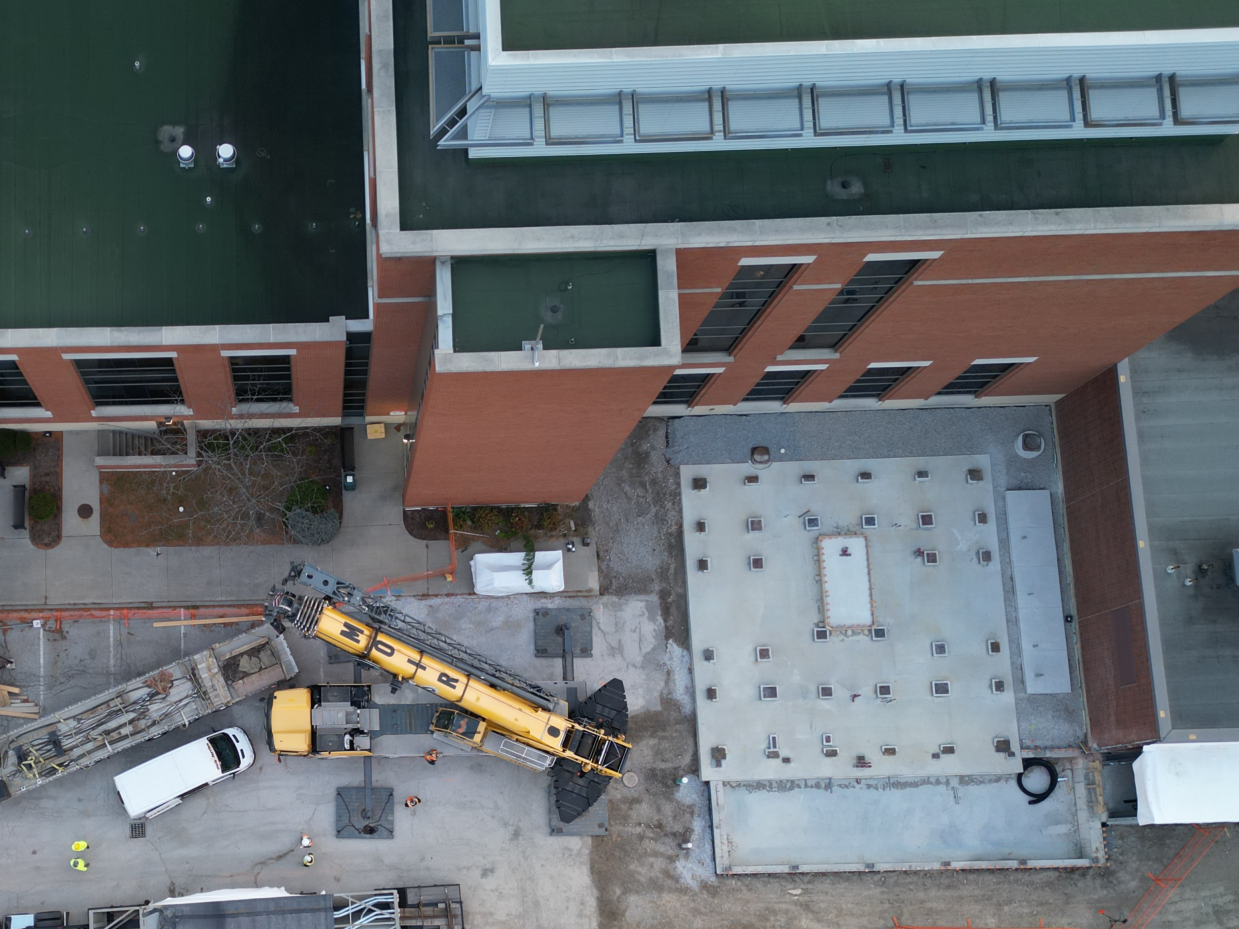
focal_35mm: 39
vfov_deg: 36.2
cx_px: 322
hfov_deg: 46.3
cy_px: 661
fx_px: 1396
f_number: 1.7
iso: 110
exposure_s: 1/20
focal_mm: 6.72
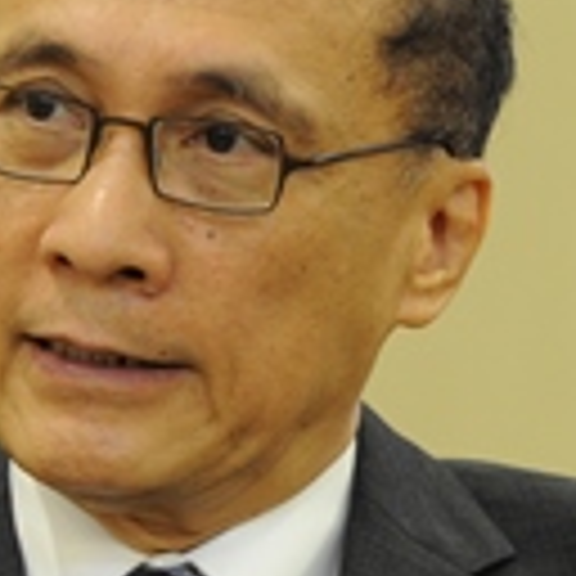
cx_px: 256
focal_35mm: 657
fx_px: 12368
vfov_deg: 2.7
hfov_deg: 2.7
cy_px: 490
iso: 2000
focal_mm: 155
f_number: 3.2
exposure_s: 1/100
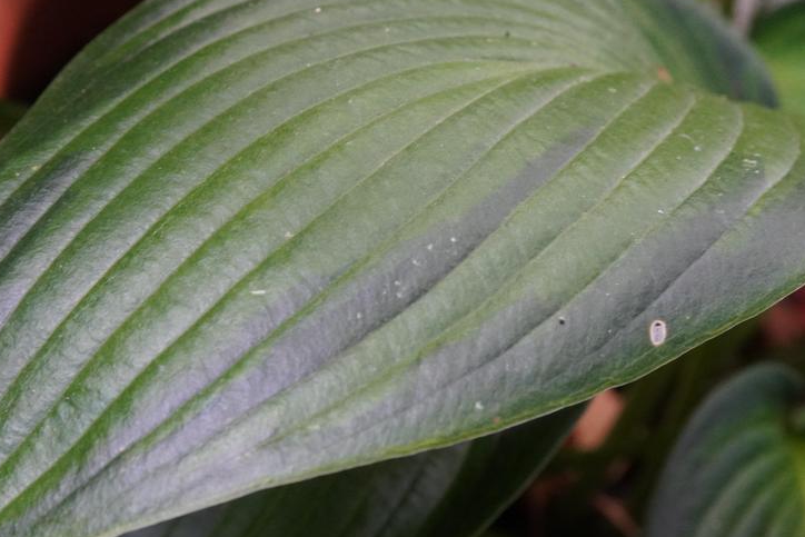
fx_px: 1297
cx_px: 414
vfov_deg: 23.4
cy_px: 255
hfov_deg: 34.5
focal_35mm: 58
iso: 2500
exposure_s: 1/50
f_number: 11
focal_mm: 28
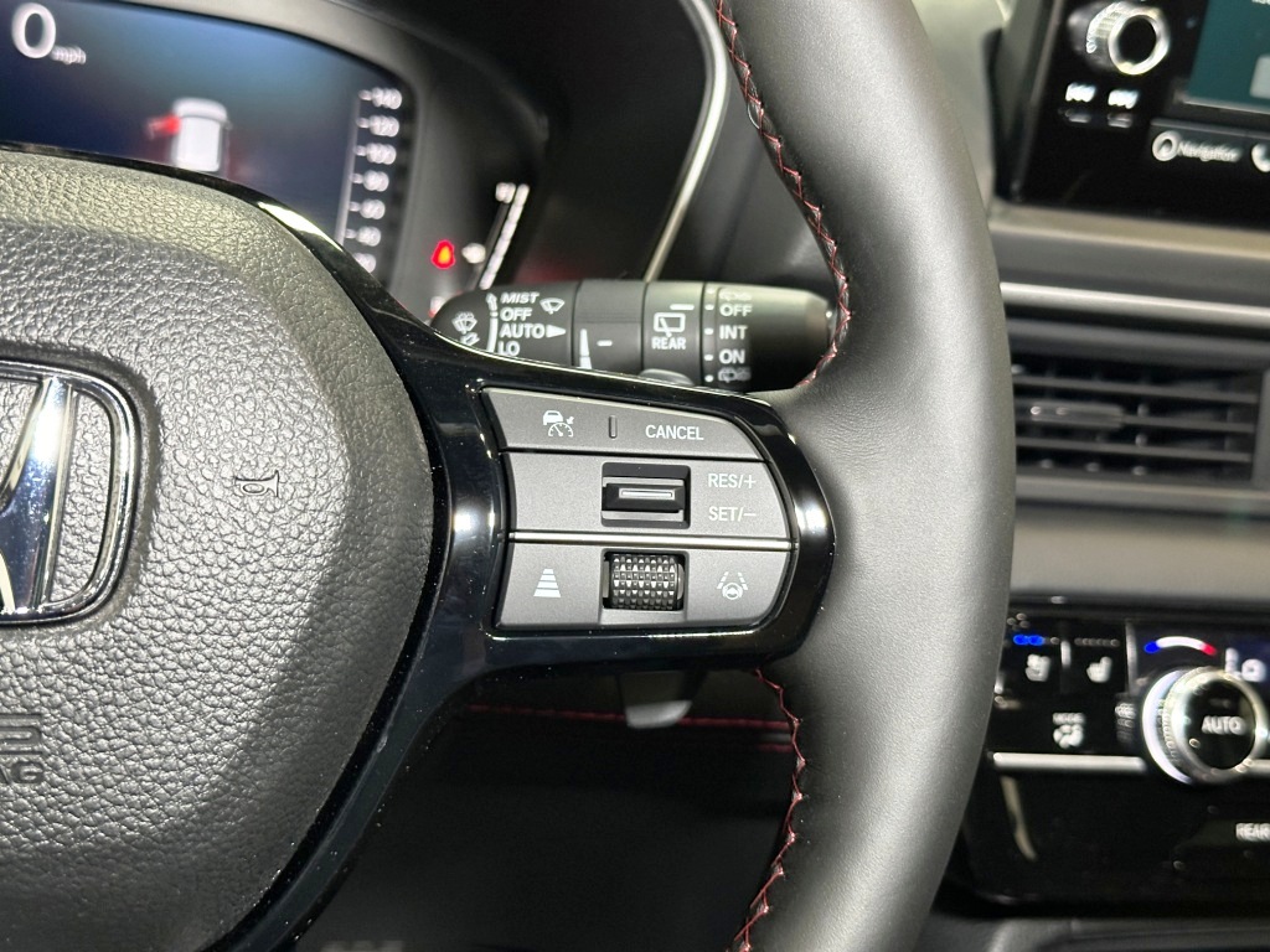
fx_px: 1761
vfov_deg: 30.3
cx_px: 635
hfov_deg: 39.7
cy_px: 476
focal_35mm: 48
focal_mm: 6.86
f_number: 1.78
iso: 500
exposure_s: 1/30
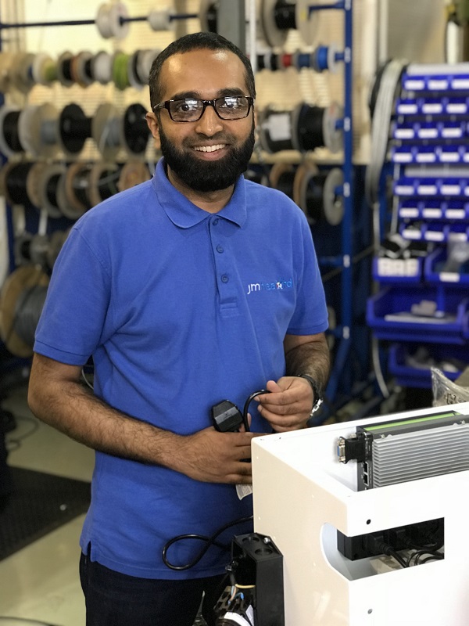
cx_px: 234
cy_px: 313
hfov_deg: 25.7
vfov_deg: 33.8
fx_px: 1030
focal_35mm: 57
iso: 250
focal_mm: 6.6
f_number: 2.8
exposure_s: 1/50
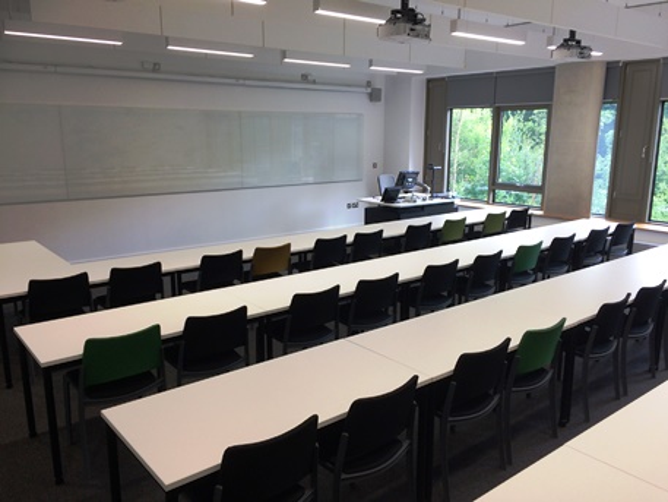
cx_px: 334
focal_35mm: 29
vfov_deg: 48.2
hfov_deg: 61.6
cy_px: 251
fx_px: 560
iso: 40
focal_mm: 4.15
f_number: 2.2
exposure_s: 1/50
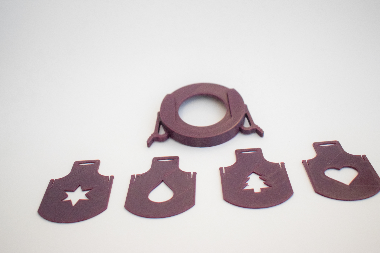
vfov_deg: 31.5
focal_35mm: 43
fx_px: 449
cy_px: 112
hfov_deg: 45.8
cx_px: 200
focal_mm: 25
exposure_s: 1/2500
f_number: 4
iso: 6400
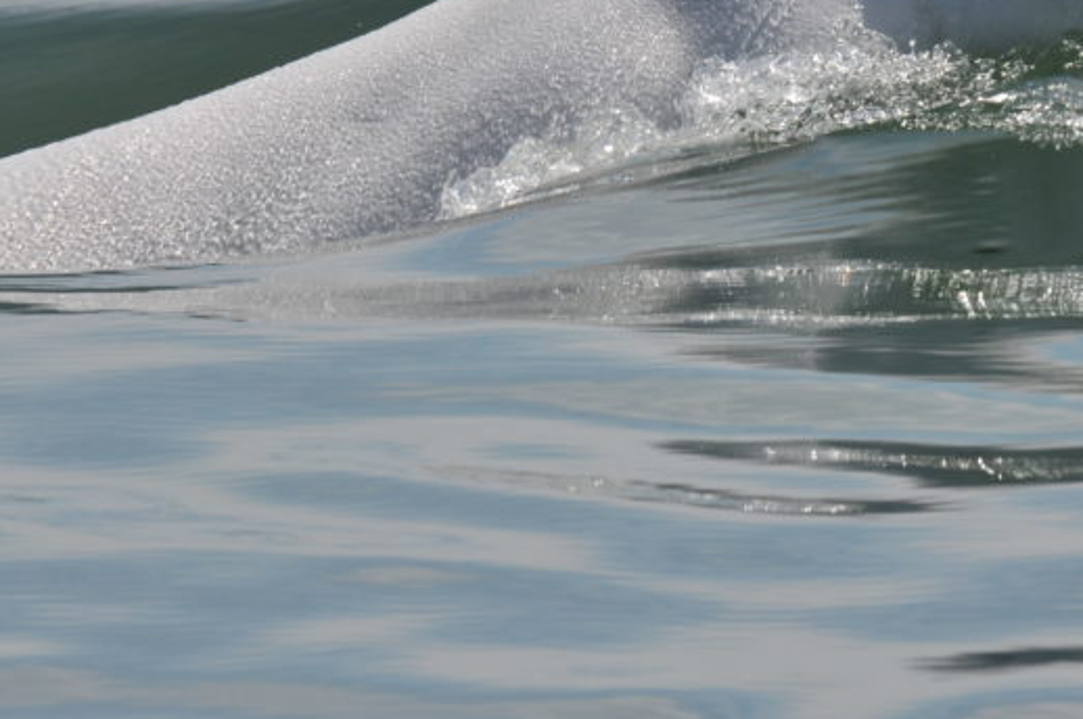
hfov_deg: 2.2
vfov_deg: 1.5
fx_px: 27612
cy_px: 77
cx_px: 600
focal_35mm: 919
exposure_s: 1/1250
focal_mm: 310
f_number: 8
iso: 200
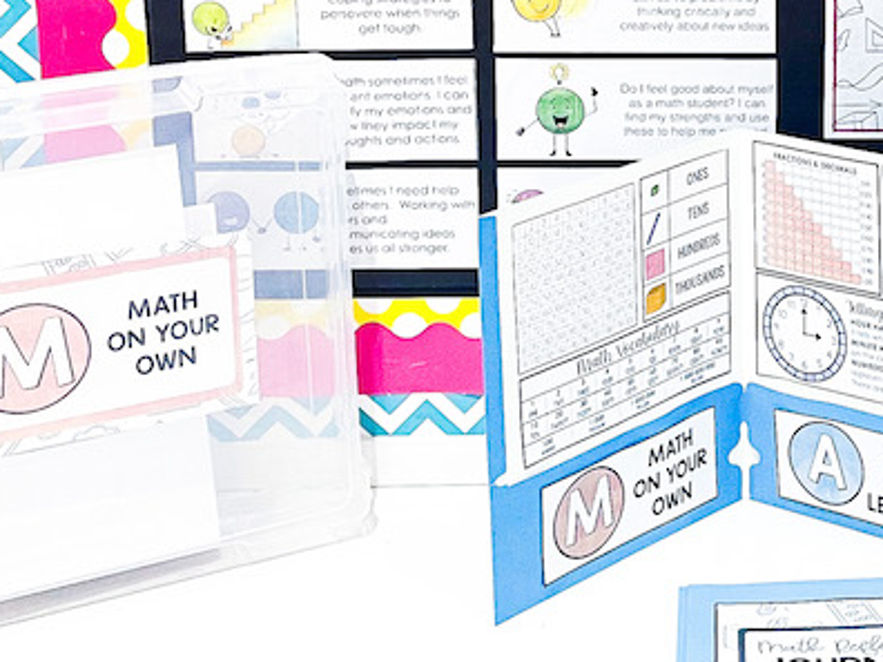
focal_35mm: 84
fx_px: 2143
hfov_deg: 21.9
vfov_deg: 16.7
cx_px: 1003
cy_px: -169
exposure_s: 1/60
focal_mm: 5.1
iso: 160
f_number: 1.6
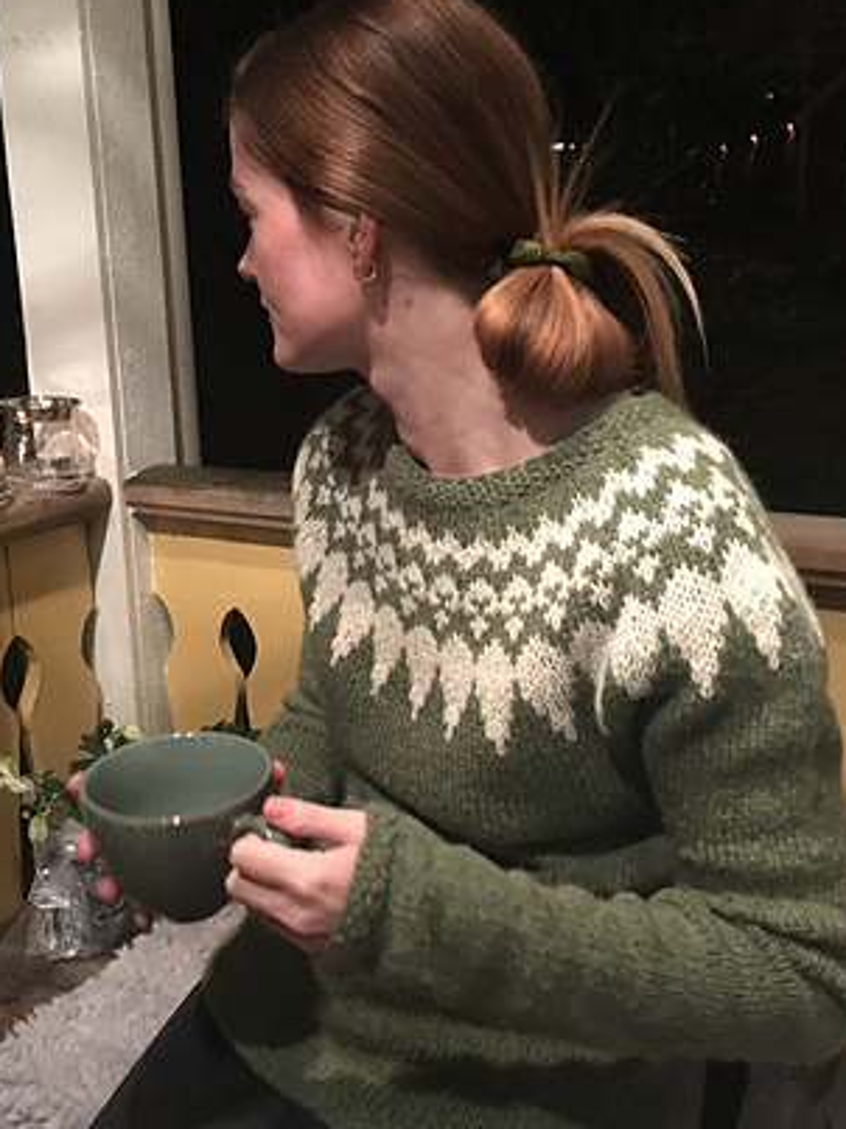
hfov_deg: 39.6
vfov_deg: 51.3
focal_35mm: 36
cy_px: 529
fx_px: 1174
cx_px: 380
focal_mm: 4.15
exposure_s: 1/17
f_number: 2.2
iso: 800
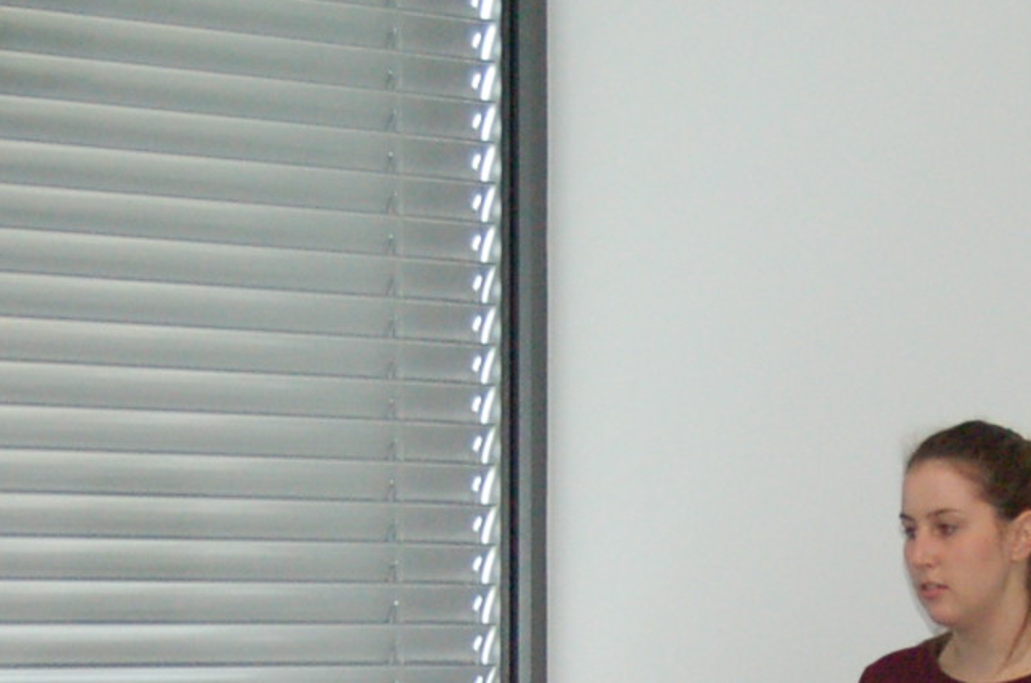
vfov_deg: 7.5
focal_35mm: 179
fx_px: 5116
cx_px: 714
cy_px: 907
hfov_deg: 11.5
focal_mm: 34
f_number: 5
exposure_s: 1/60
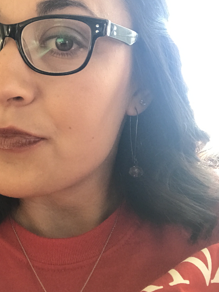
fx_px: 396
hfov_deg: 30.6
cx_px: 70
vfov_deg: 40.1
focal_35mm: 47
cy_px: 108
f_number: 2.2
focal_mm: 2.87
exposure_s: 1/30
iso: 80
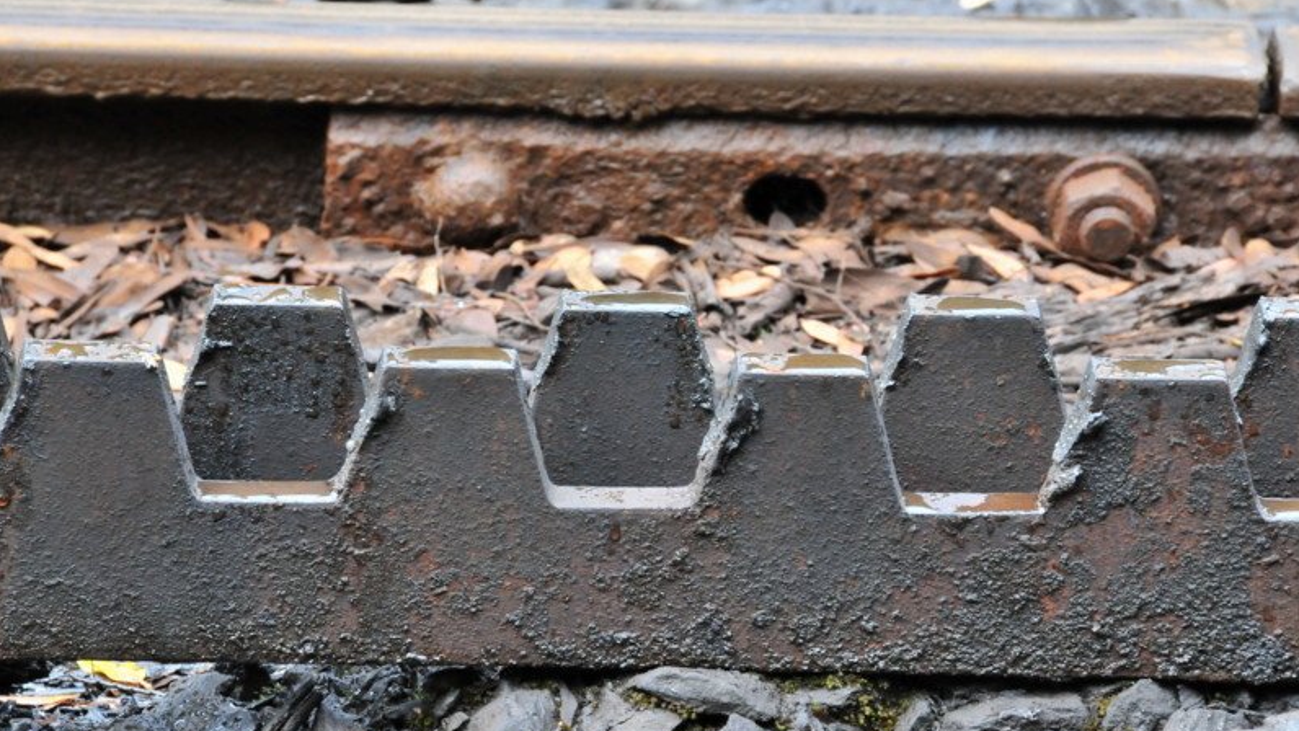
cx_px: 649
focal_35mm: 315
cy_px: 402
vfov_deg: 3.9
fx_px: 10851
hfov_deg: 6.9
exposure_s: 1/60
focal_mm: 200
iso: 1000
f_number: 13
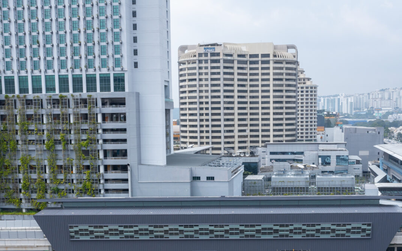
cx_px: 225
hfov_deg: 39.5
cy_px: 201
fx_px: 559
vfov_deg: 24.9
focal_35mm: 51
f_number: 6.3
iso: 100
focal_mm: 10.26
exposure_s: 1/400
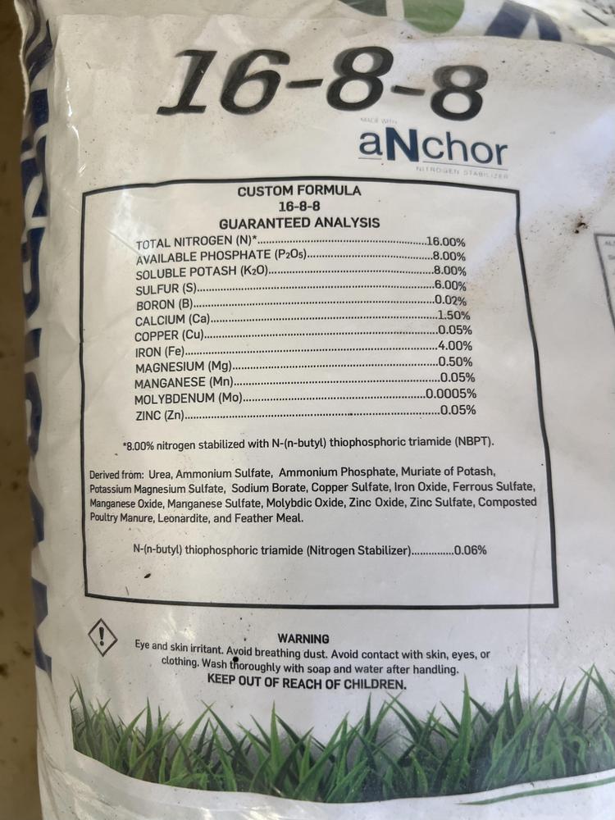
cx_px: 308
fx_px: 616
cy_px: 410
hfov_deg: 53.1
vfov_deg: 67.3
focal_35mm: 26
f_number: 1.5
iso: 125
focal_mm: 5.7
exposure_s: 1/120
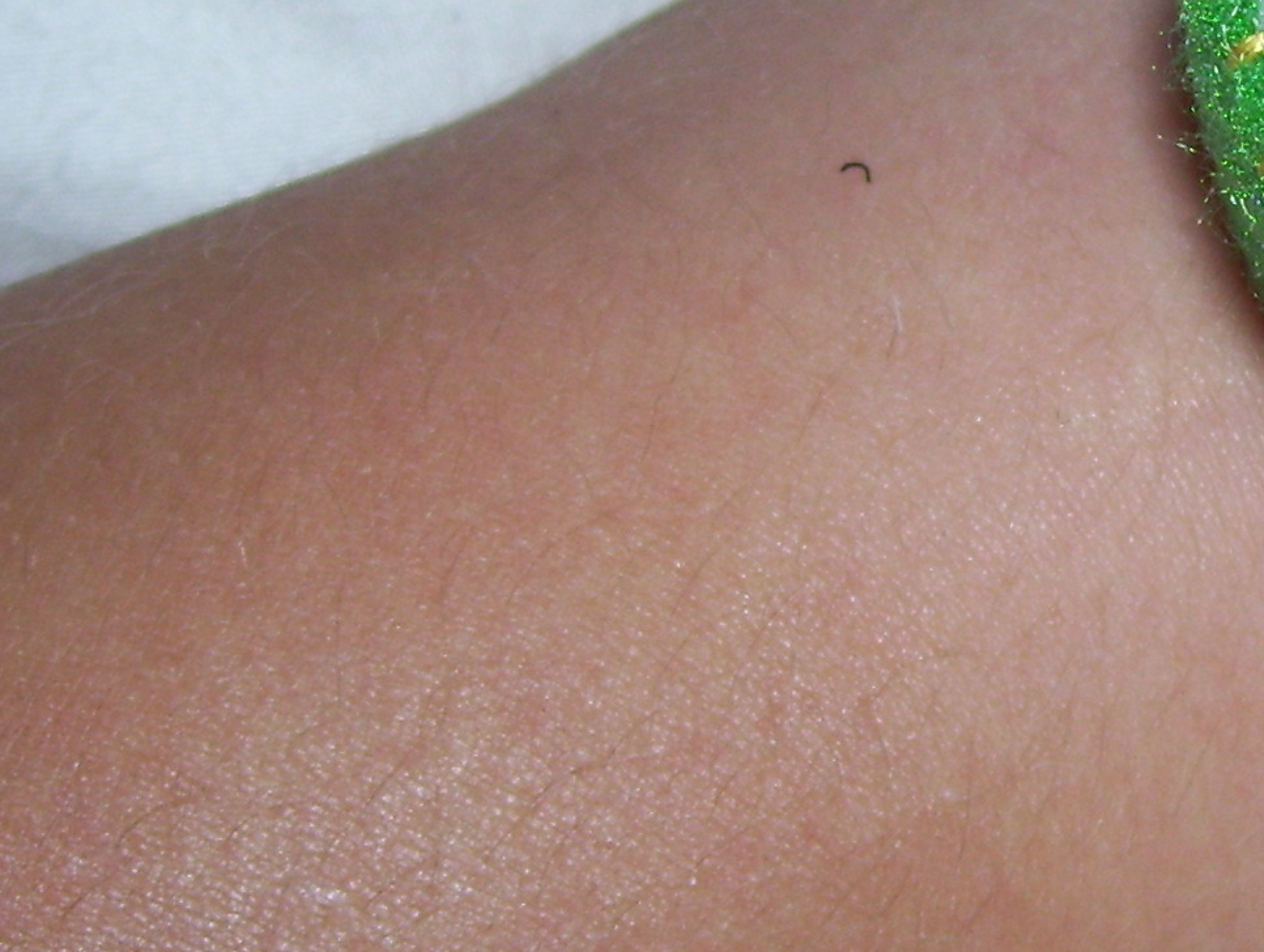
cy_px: 298
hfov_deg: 18.1
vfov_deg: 14.0
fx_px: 3876
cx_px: 1264
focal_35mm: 106
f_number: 2.7
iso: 80
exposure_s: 1/60
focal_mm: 6
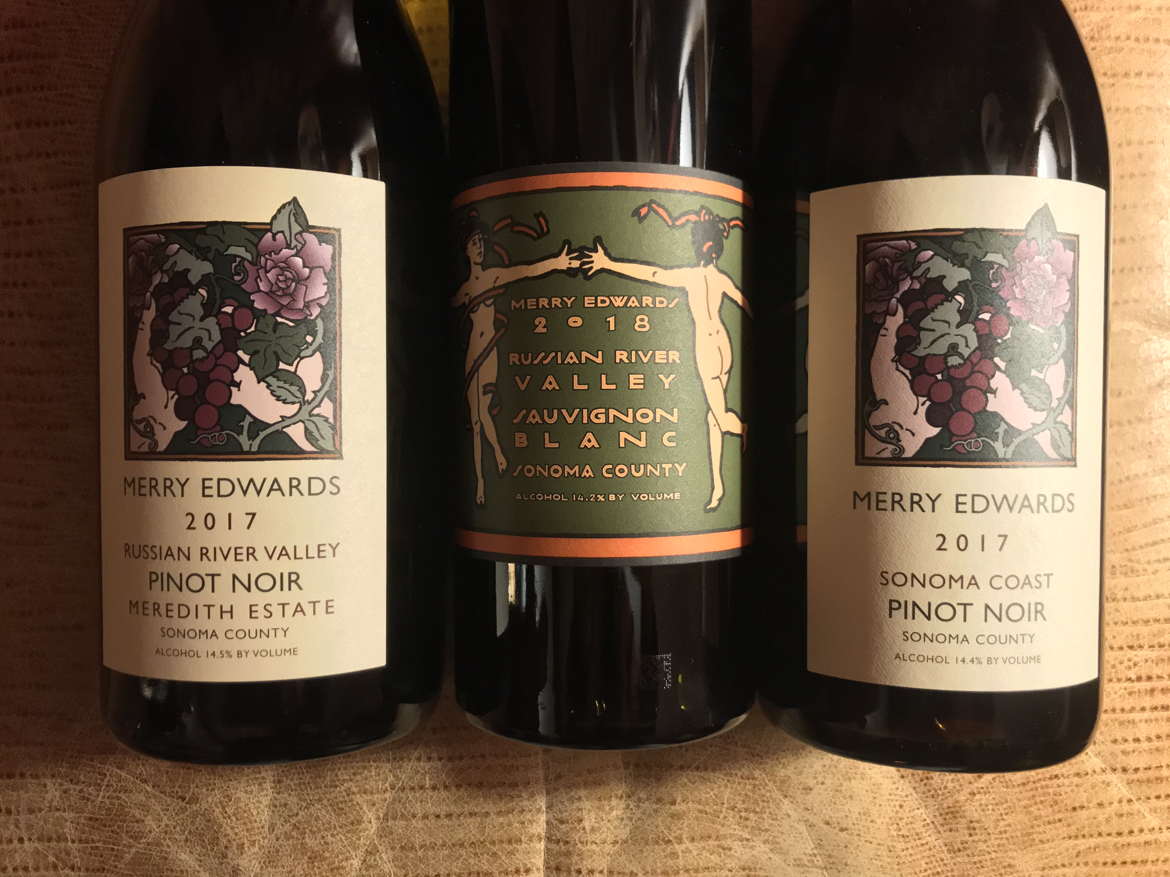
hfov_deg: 63.4
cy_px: 438
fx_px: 946
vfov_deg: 49.7
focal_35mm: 28
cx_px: 585
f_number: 1.8
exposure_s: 1/30
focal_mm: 3.99
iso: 200
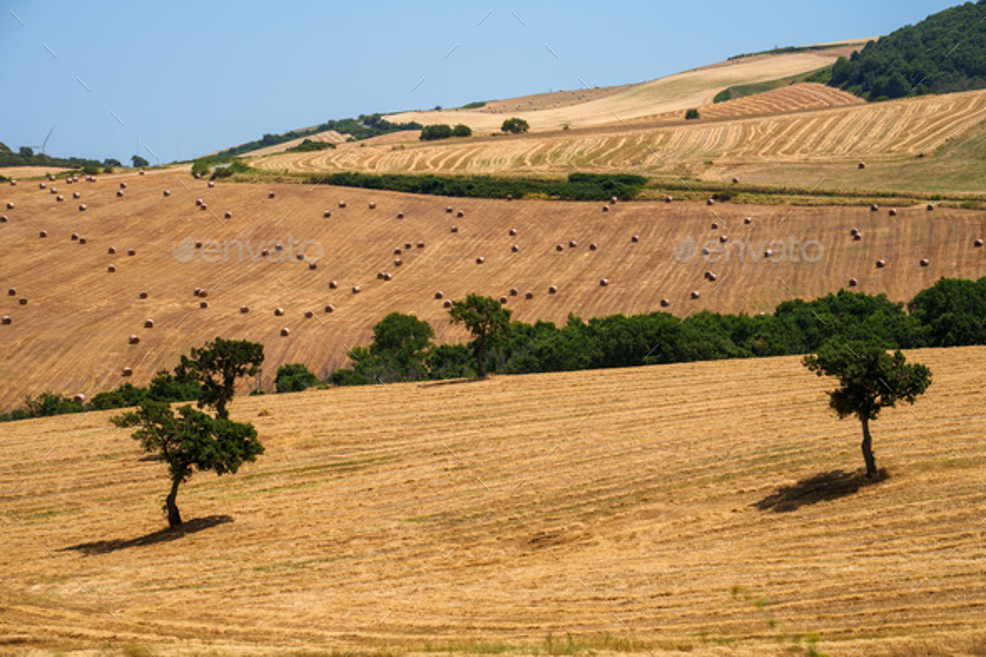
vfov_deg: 12.8
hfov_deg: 19.1
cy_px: 328
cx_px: 493
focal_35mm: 107
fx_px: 2930
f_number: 9
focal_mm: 107
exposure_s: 1/400
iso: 100
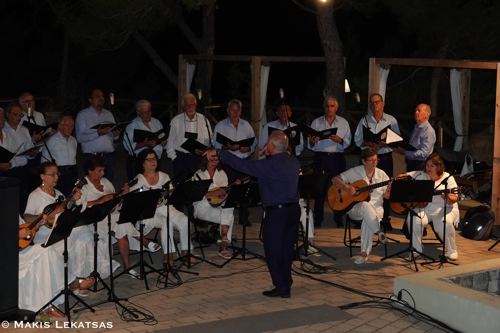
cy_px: 166
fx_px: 944
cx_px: 250
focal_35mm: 68
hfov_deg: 29.7
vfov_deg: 20.0
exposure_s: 1/400
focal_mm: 24.79
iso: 1600
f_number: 3.5
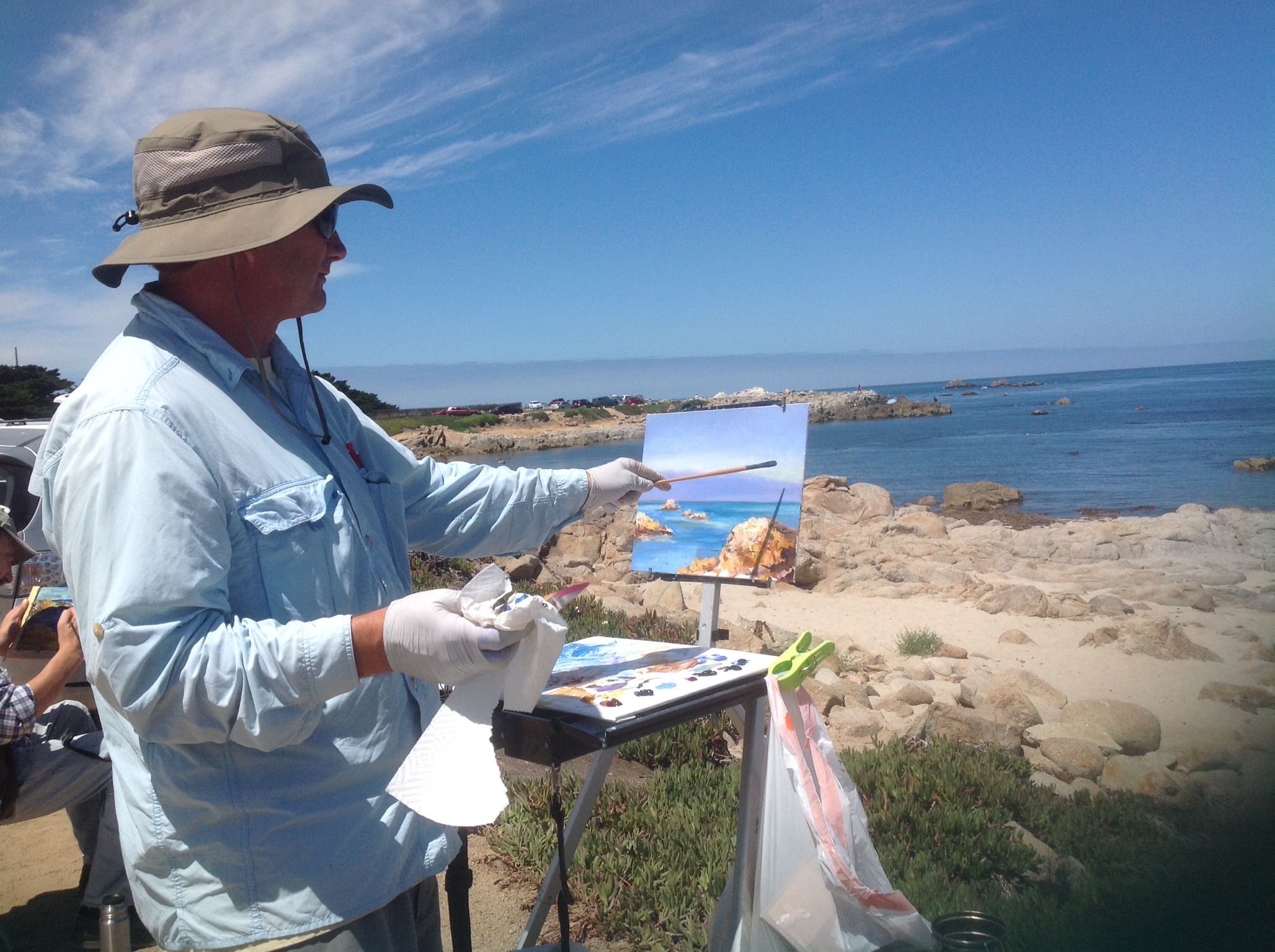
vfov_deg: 40.6
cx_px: 638
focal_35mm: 35
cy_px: 476
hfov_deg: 52.7
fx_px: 1287
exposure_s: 1/3367
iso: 64
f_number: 2.4
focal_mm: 4.28
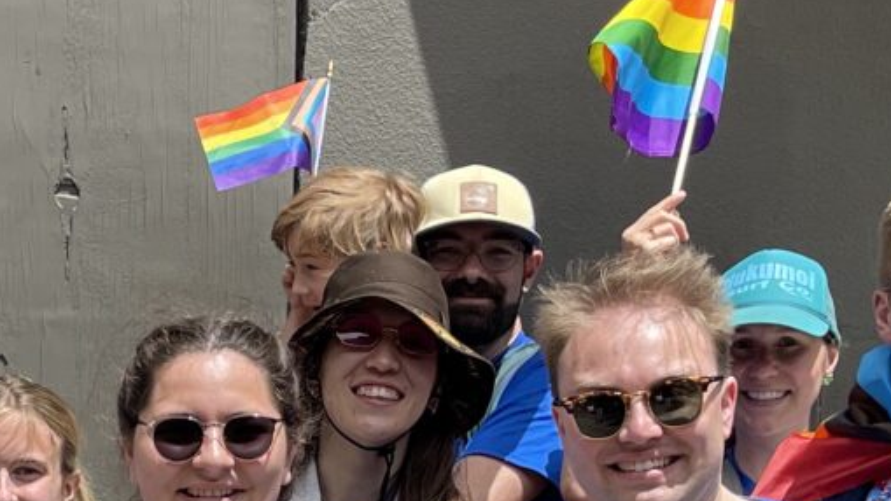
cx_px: 75
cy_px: 690
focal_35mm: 114
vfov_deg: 10.4
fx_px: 2693
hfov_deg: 18.5
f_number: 1.6
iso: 50
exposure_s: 1/3663
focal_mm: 5.1
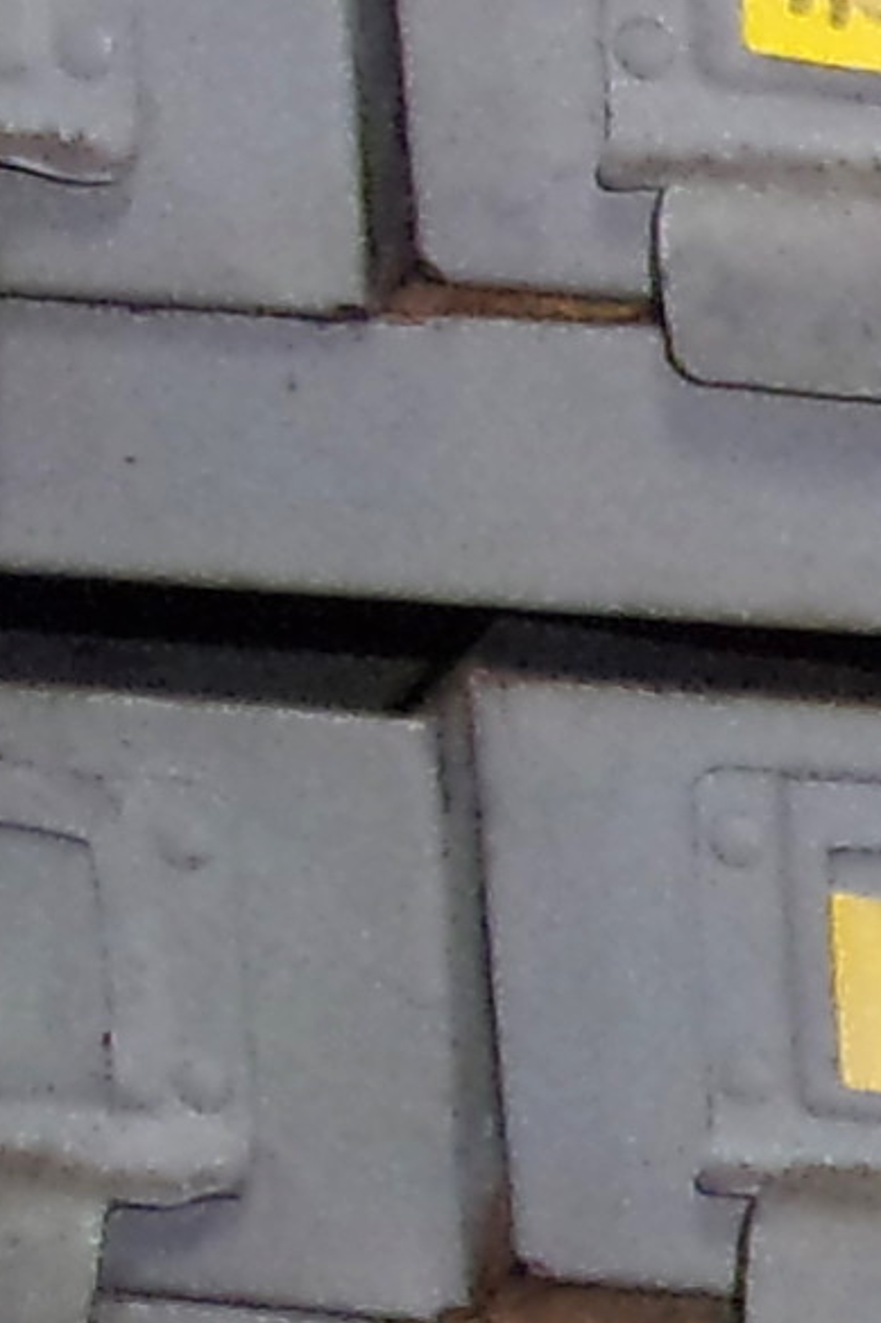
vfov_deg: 10.3
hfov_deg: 6.5
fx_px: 7235
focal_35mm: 197
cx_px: 2321
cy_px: 1450
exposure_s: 1/34
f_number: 3.3
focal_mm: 4.3
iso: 200
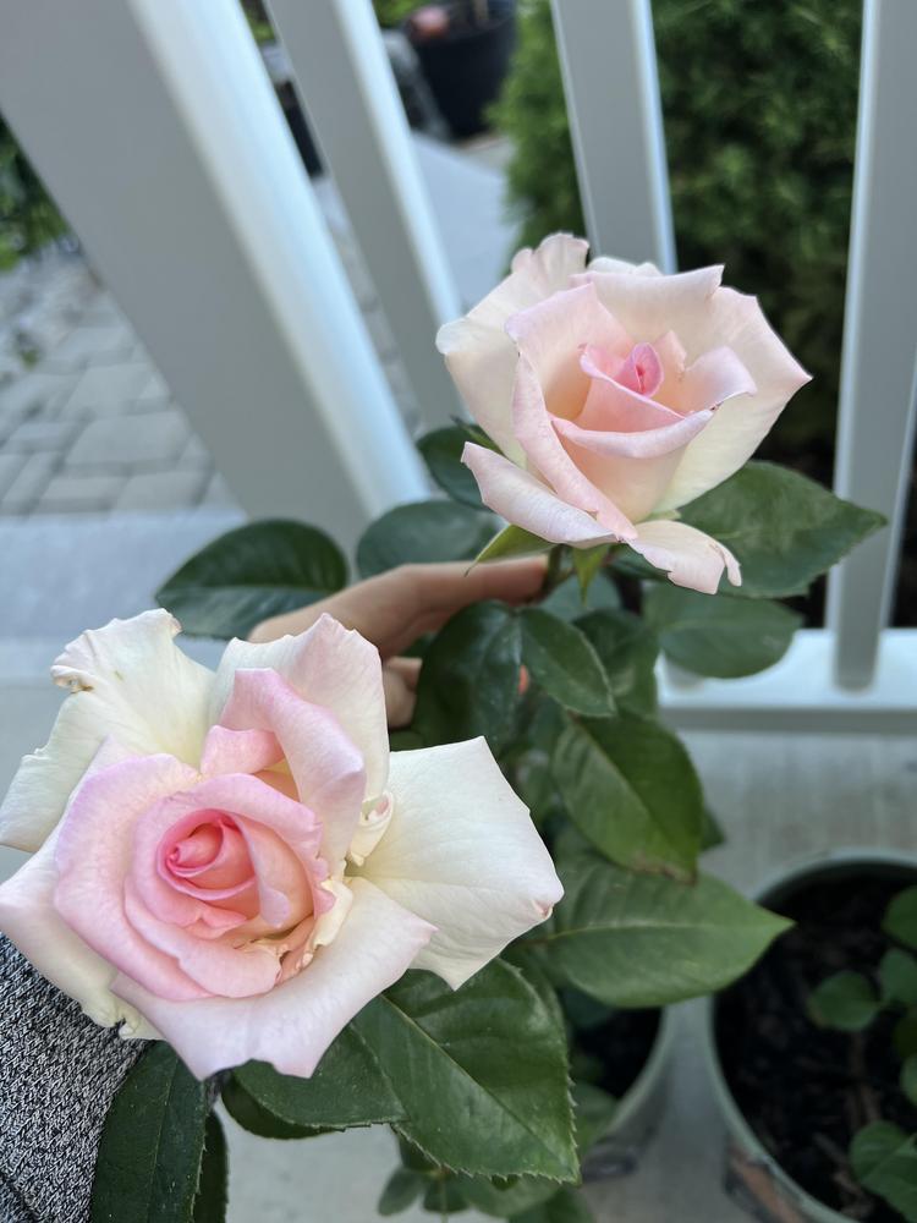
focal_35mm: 26
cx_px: 458
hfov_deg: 53.1
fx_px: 918
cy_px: 612
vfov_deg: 67.3
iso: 40
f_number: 1.5
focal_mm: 5.7
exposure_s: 1/177
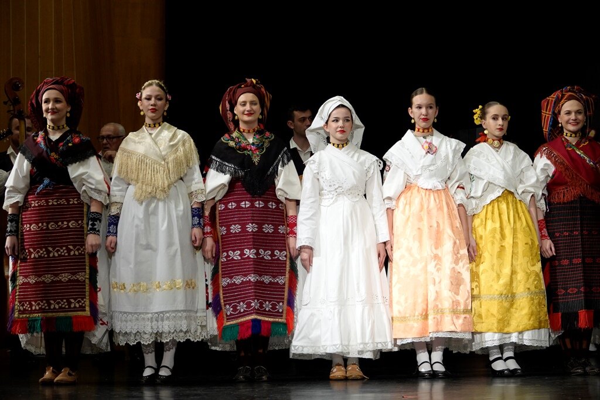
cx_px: 300
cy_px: 200
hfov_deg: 19.6
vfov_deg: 13.2
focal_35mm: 104
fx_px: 1733
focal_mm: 38.04
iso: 640
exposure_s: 1/125
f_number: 4
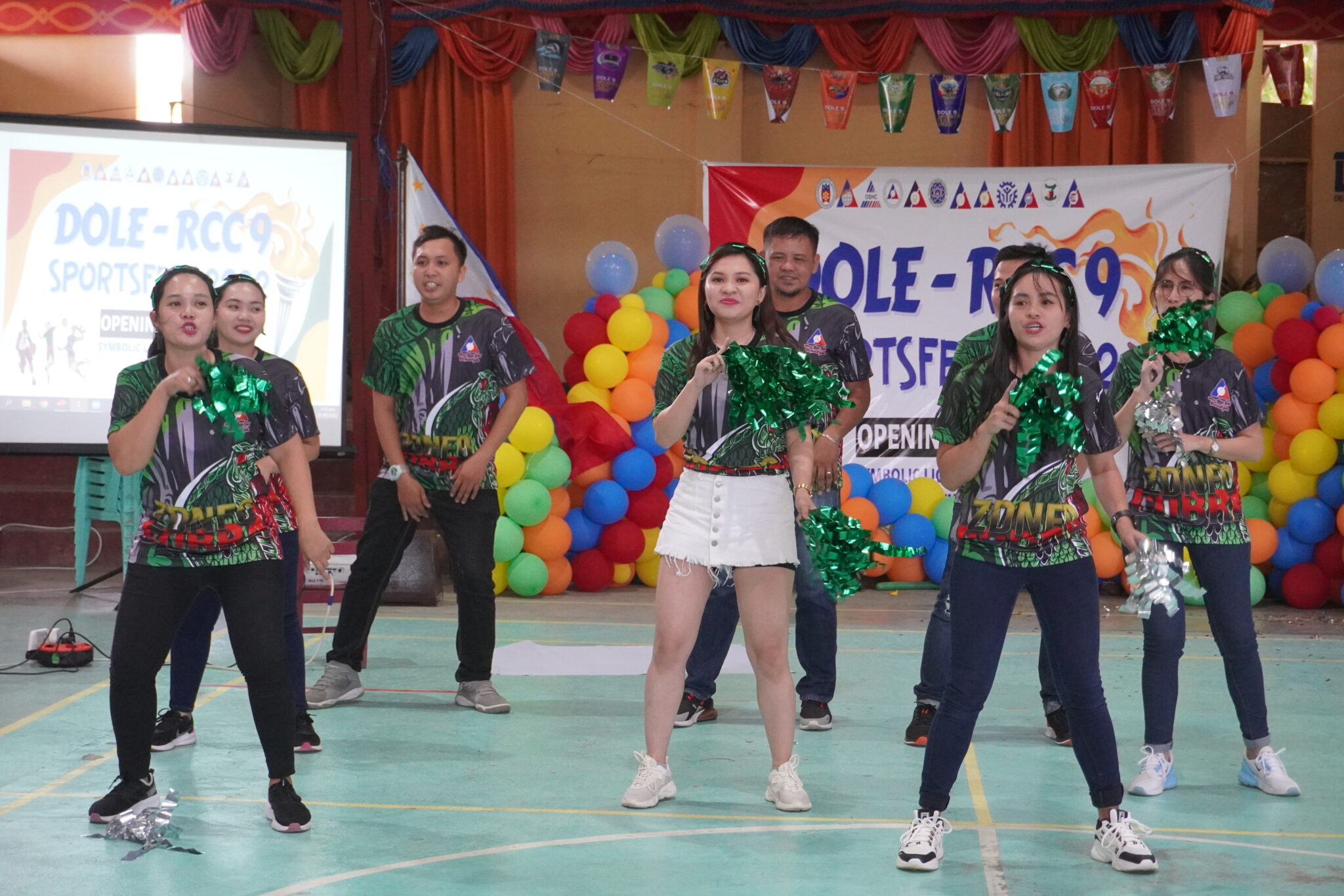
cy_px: 448
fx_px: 2520
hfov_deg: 29.9
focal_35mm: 68
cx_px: 672
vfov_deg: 20.2
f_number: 5.6
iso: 4000
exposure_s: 1/160
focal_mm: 45
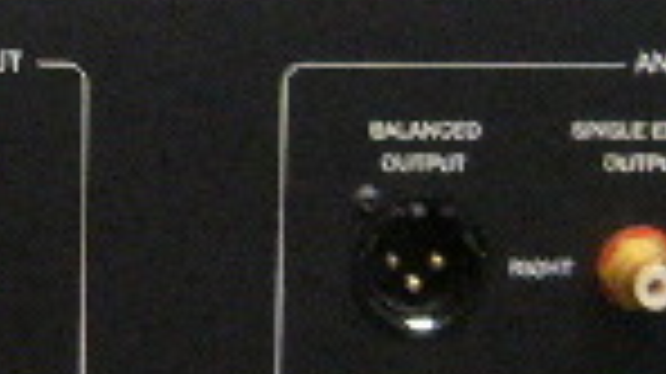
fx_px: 2912
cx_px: -63
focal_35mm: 165
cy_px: 77
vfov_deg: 7.3
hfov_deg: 12.8
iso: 200
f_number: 2.8
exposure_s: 1/8
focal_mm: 5.8
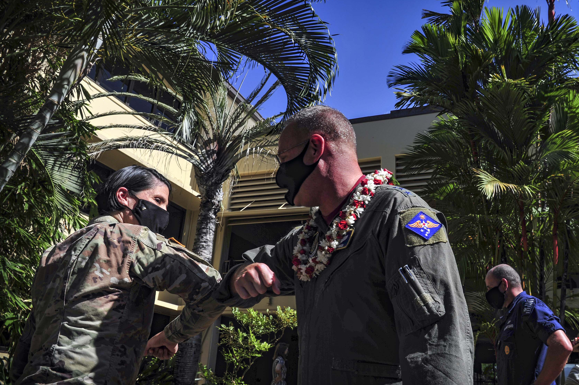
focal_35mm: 33
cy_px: 185
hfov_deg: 56.8
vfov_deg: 39.9
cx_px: 346
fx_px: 530
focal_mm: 26
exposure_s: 1/125
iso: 100
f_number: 16
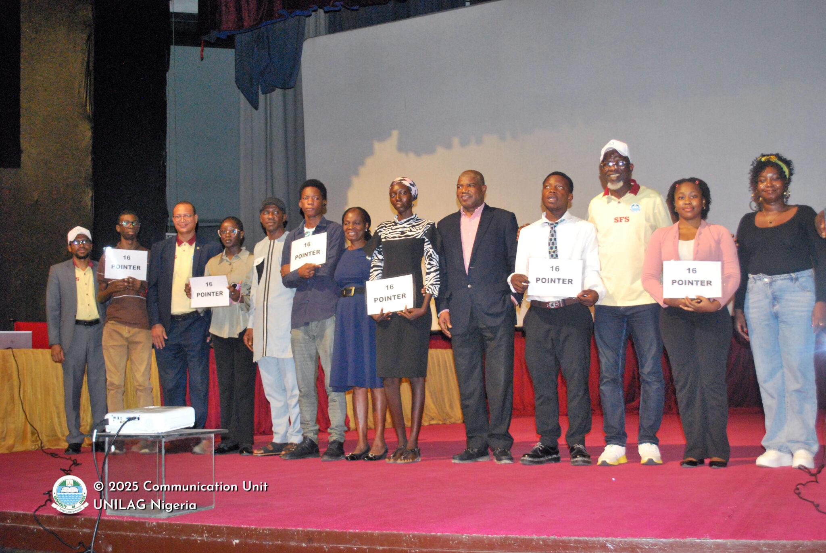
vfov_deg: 29.9
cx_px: 413
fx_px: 1034
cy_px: 276
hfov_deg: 43.6
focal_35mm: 45
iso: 1600
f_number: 4.8
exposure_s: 1/60
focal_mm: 30
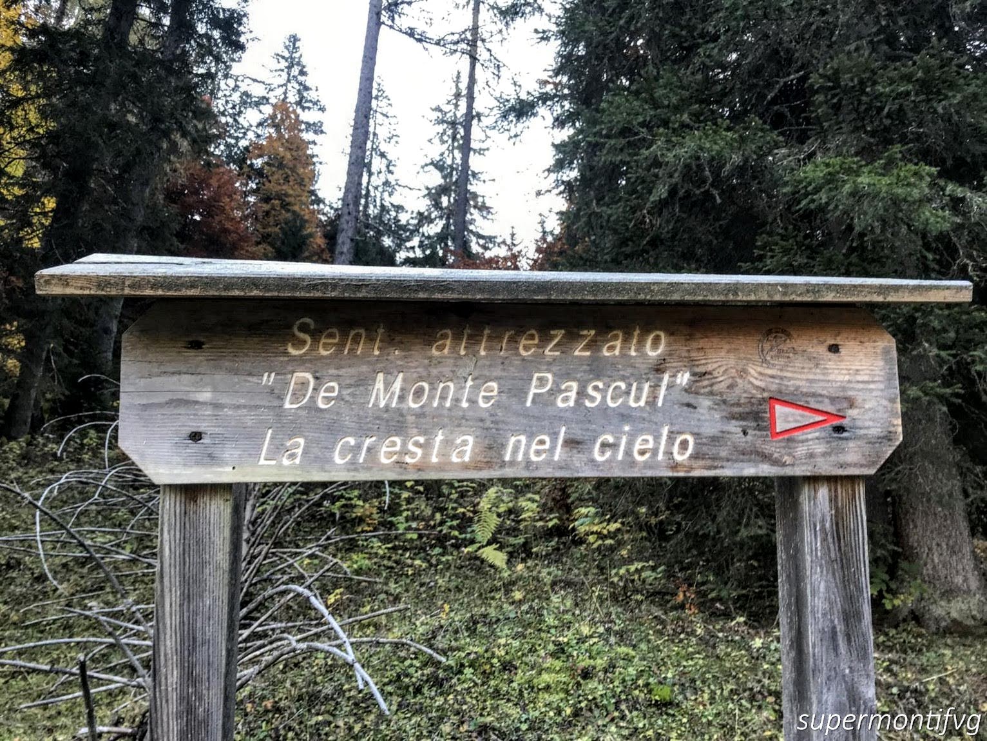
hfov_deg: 63.4
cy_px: 370
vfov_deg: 49.7
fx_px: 798
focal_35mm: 28
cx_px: 494
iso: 40
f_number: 1.8
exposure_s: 1/100
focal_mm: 3.99
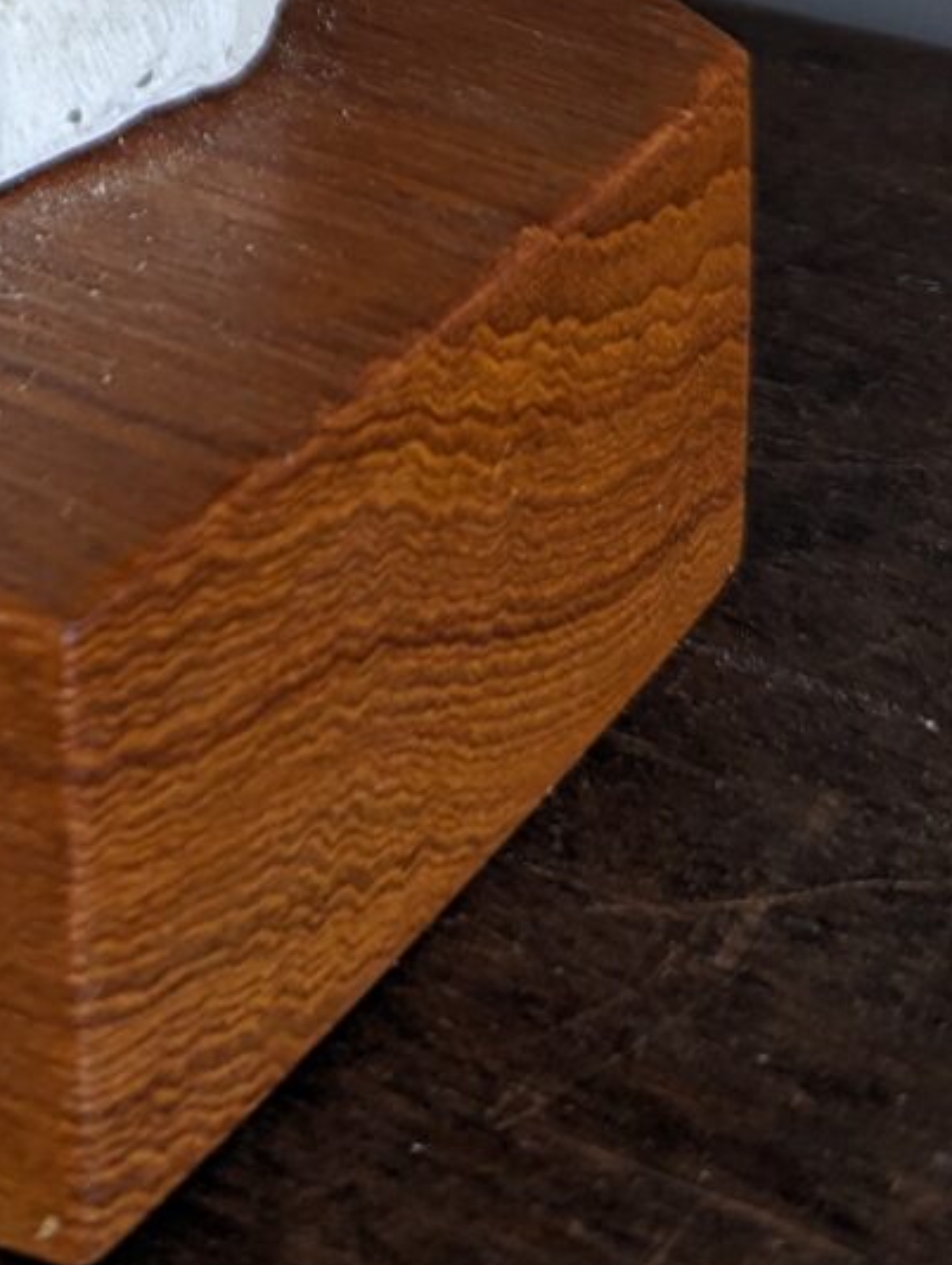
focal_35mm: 92
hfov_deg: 15.2
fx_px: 3365
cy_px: -822
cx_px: -358
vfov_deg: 18.1
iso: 85
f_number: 1.85
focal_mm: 6.81
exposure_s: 1/47.5
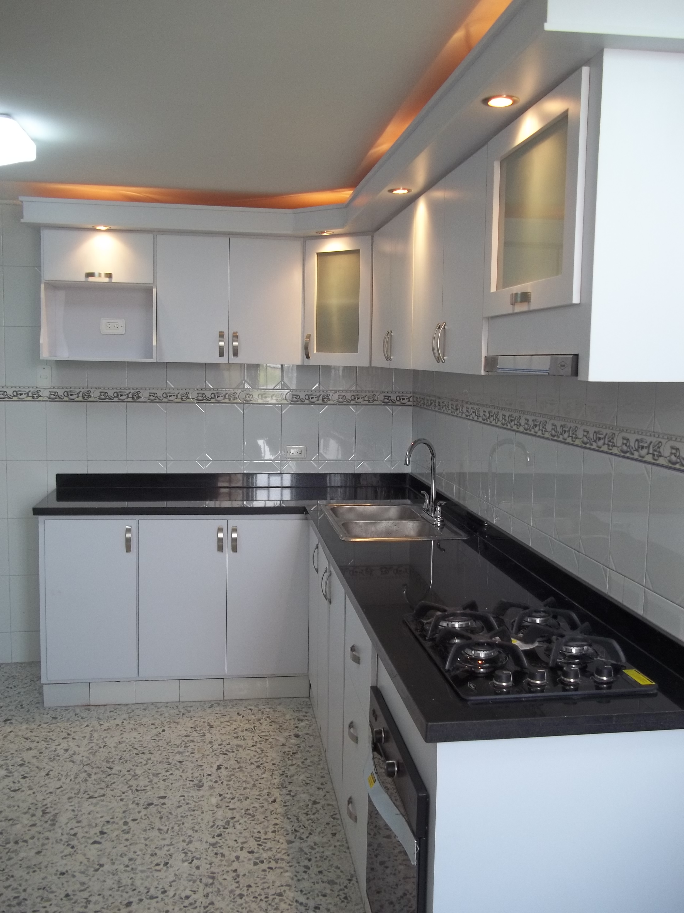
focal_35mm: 32
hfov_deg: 44.2
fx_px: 843
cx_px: 342
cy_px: 456
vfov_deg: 56.8
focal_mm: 5.7
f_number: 2.9
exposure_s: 1/40
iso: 64
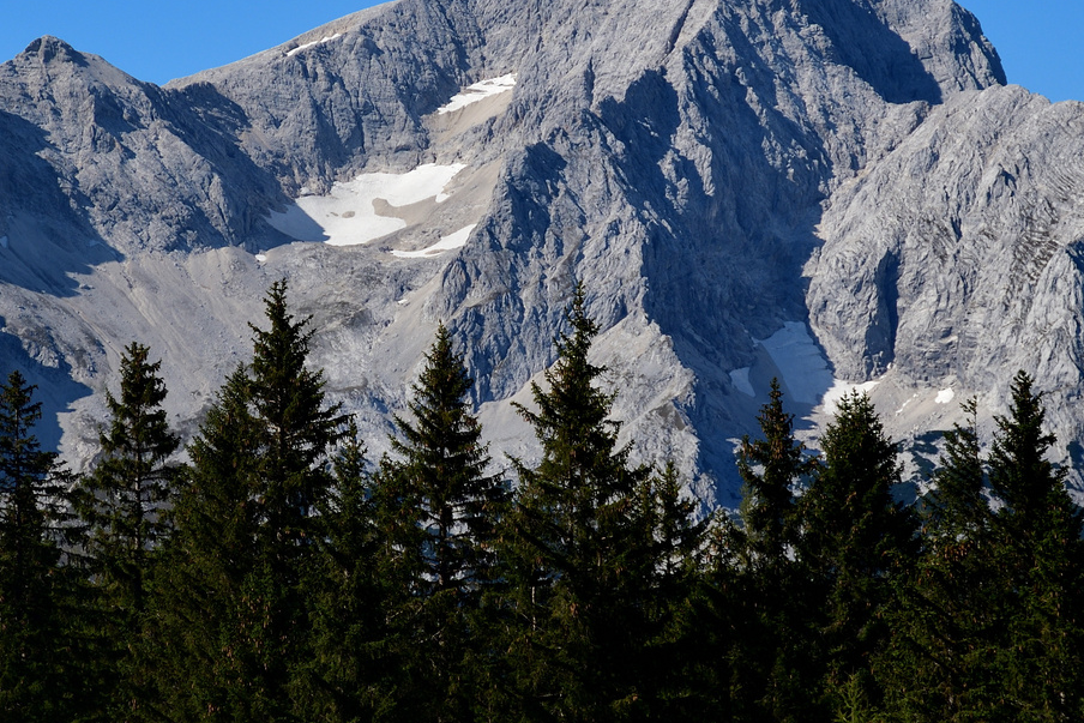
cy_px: 294
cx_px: 540
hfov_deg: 9.6
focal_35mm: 215
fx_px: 6474
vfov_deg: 6.4
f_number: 5.3
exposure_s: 1/1000
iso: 100
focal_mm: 80
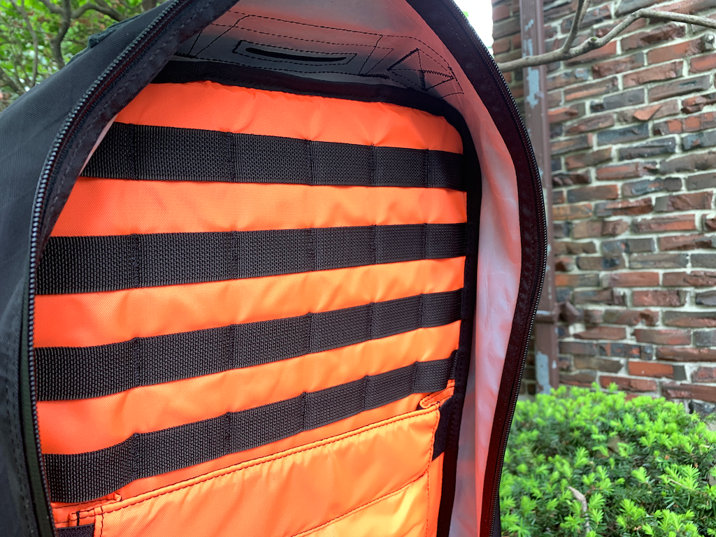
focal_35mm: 26
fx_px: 538
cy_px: 268
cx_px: 358
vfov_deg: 53.1
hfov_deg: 67.3
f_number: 1.8
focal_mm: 4.25
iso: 80
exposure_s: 1/121
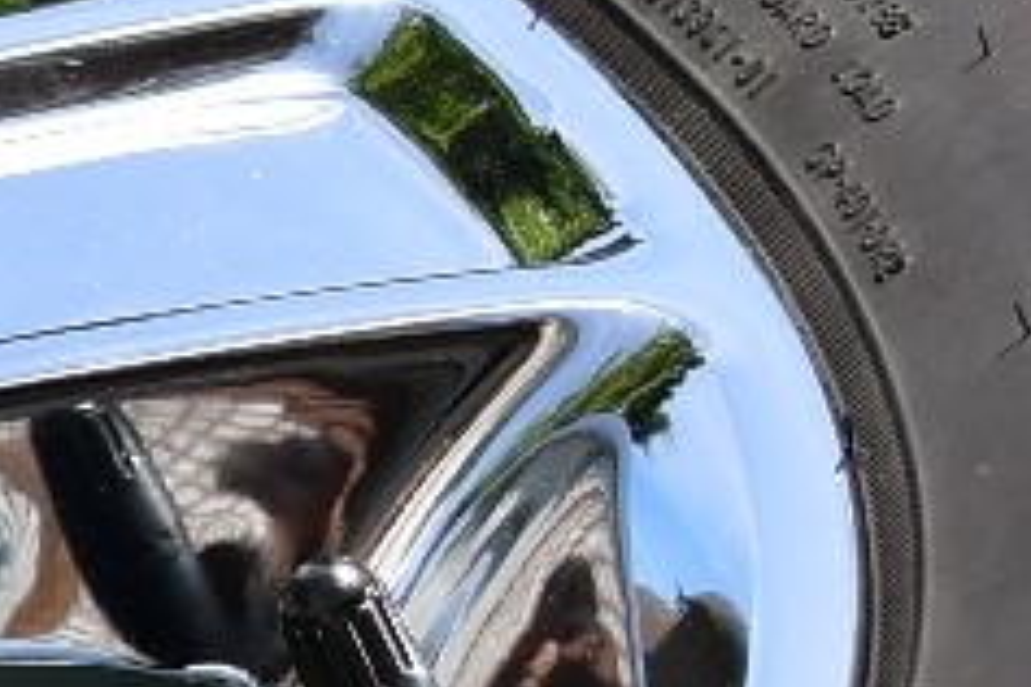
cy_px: 822
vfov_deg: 3.2
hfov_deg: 4.6
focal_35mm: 426
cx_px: -2179
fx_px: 12204
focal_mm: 45
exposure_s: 1/160
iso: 100
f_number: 8
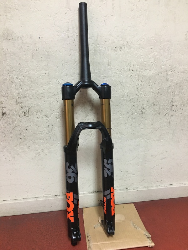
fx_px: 210
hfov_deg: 48.2
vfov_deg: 61.7
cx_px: 94
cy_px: 125
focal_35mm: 29
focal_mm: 4.15
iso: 160
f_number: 2.2
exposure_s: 1/30
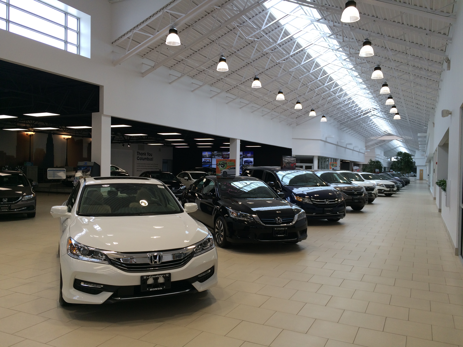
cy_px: 174
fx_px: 388
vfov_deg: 48.2
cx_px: 232
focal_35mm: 29
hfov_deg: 61.7
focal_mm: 4.15
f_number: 2.2
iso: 40
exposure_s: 1/120
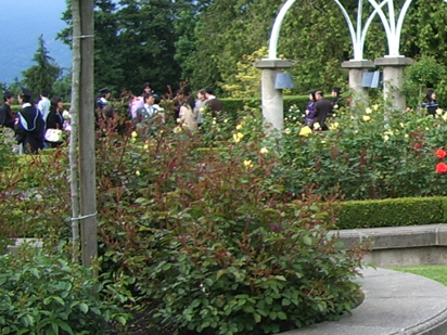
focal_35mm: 102
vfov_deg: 14.5
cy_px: 188
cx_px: 577
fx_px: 1317
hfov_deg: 18.0
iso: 50
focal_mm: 5.8
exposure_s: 1/100
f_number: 4.3
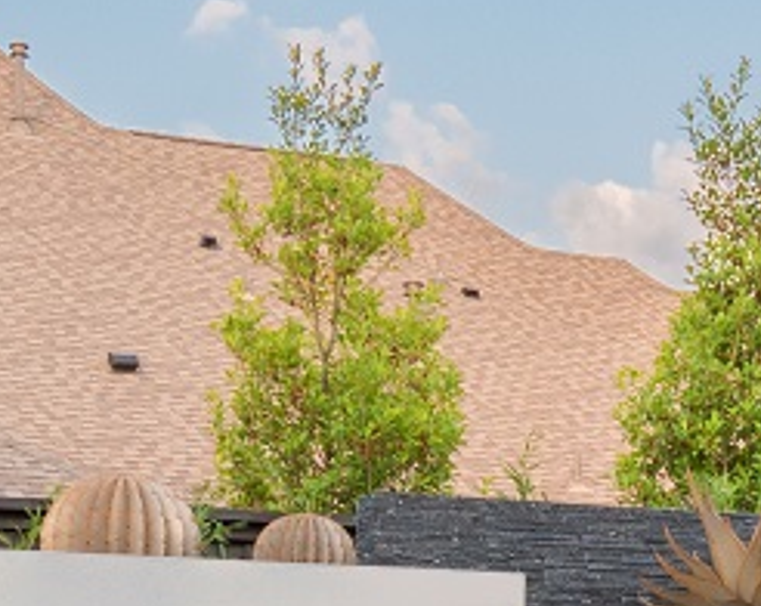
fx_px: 2406
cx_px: 705
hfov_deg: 17.7
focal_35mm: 107
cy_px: 782
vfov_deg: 13.8
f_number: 8
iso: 250
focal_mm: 14
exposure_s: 1/25
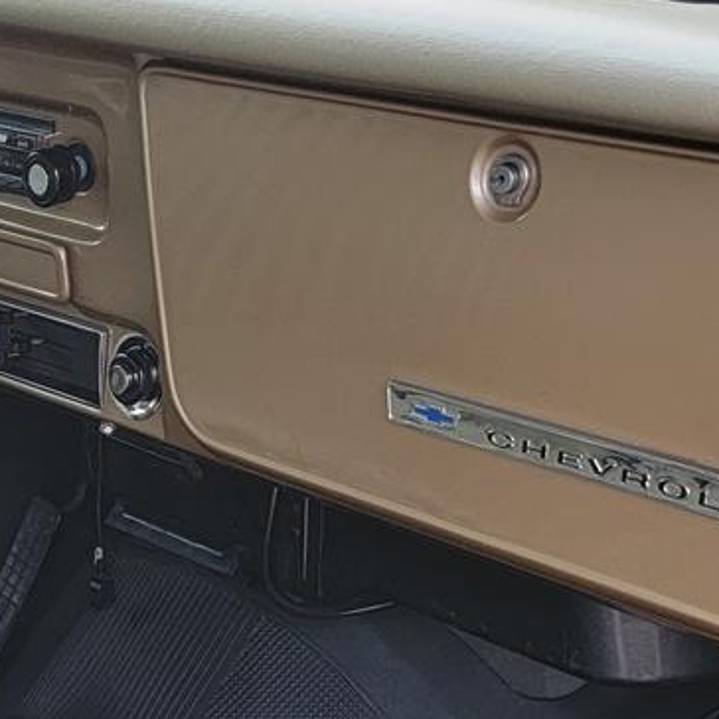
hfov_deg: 18.9
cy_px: 824
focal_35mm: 84
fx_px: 1974
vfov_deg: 19.6
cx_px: -247
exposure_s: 1/59
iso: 200
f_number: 1.8
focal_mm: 6.7
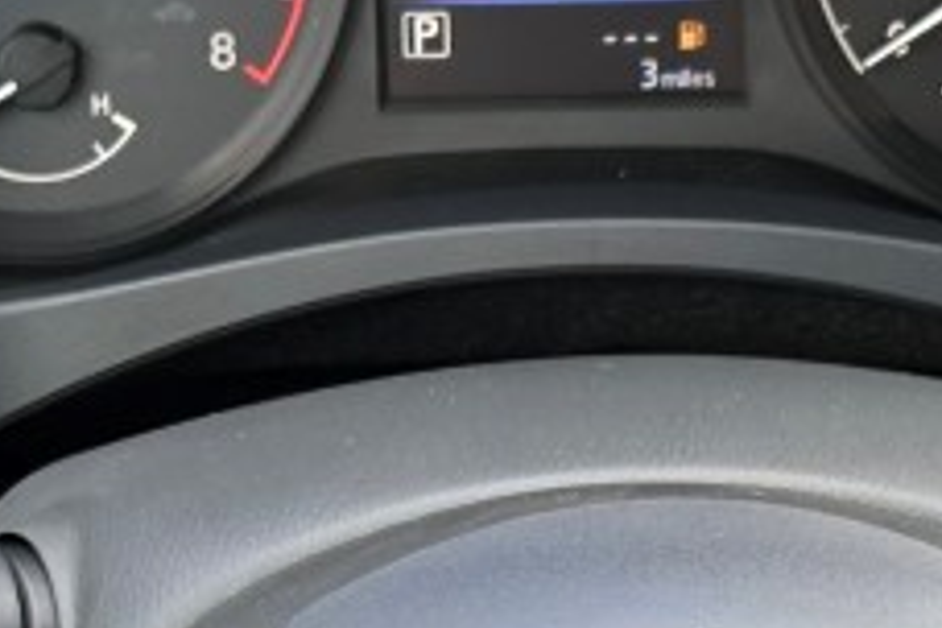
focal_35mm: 224
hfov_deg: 9.2
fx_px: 5861
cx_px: 756
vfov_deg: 6.1
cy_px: 938
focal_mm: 6.86
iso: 50
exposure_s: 1/121
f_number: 1.78
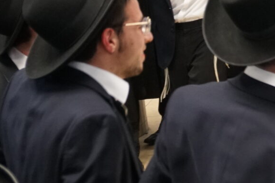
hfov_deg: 13.4
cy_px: 10
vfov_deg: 9.7
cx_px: 473
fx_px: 1071
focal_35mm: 140
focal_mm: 21
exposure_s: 1/125
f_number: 4
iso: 1250
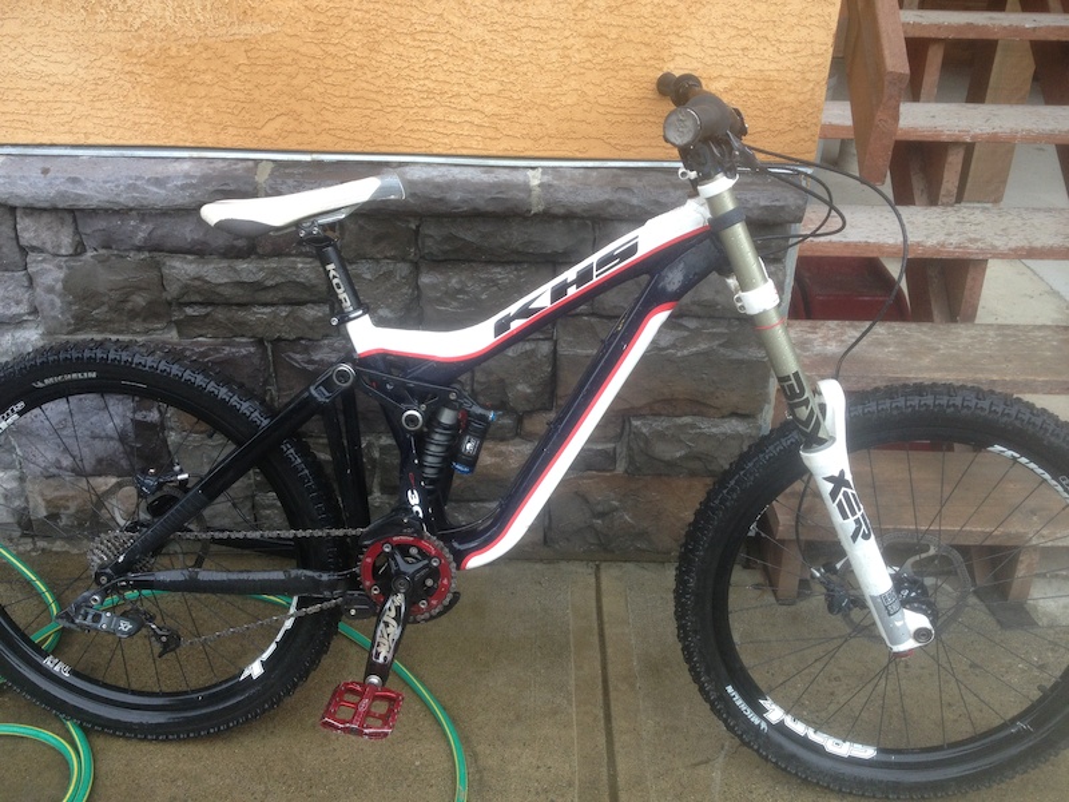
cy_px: 401
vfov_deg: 40.7
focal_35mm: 35
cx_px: 534
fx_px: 1081
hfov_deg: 52.6
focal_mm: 4.28
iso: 64
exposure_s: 1/120
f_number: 2.4
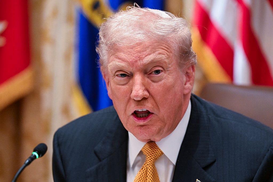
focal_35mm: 200
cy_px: 91
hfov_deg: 10.3
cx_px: 136
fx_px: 1517
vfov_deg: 6.9
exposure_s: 1/250
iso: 6400
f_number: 4.5
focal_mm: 200
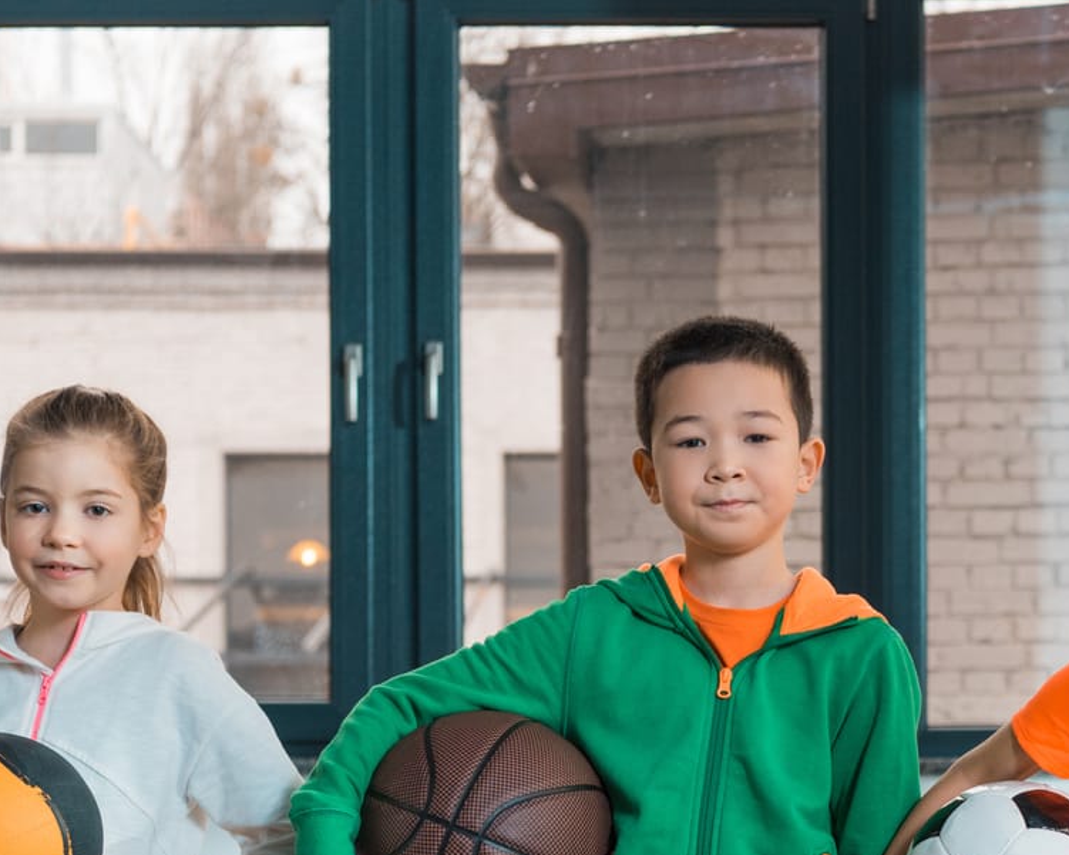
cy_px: 893
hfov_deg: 15.9
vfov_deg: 12.7
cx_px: 871
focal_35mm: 120
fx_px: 3797
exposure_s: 1/200
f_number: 3.5
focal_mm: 48
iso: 400
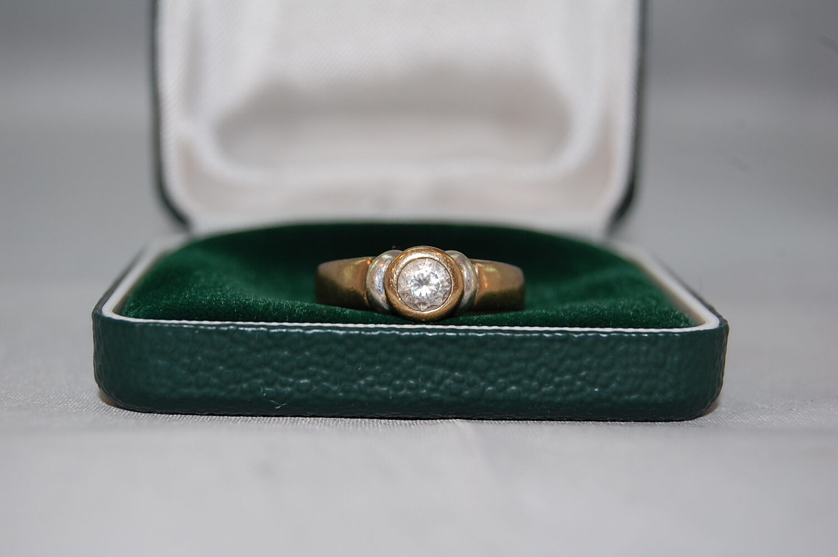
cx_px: 419
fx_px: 1919
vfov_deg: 16.5
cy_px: 278
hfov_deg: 24.6
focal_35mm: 82
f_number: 5.6
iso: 320
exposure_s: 1/60
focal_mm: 55
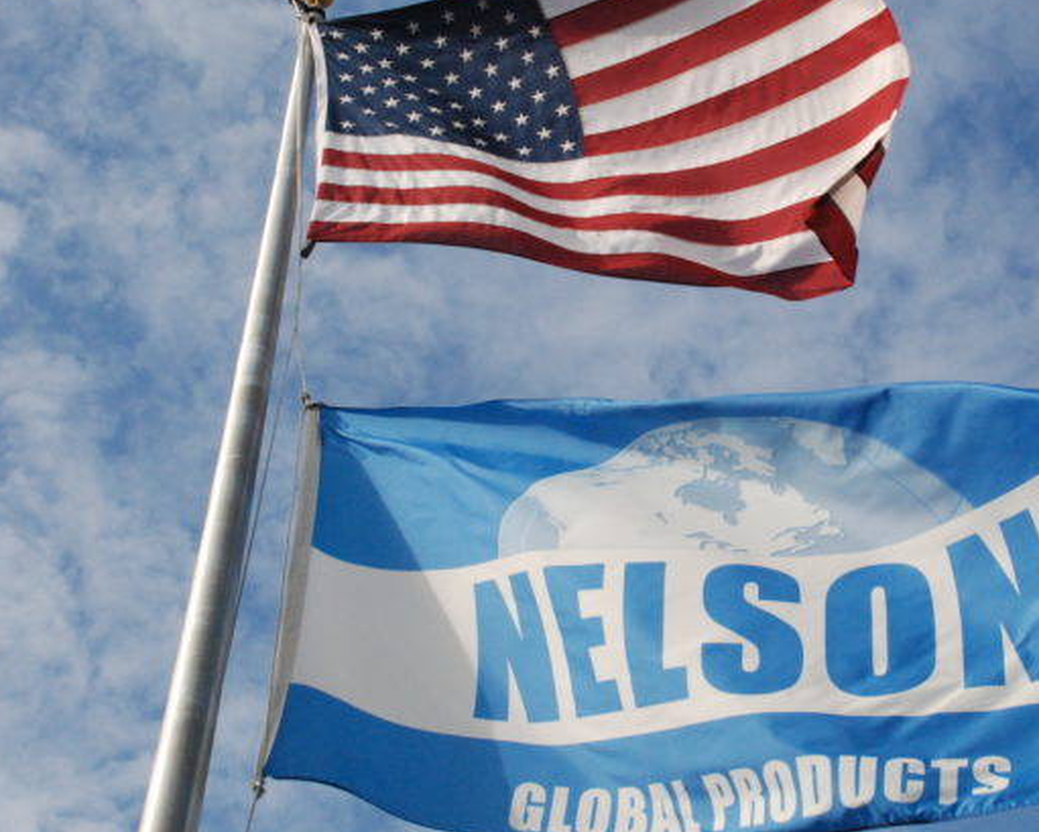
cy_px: 399
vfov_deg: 23.3
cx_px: 697
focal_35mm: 66
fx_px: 2021
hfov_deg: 28.6
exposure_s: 1/800
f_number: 14
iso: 1600
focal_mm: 31
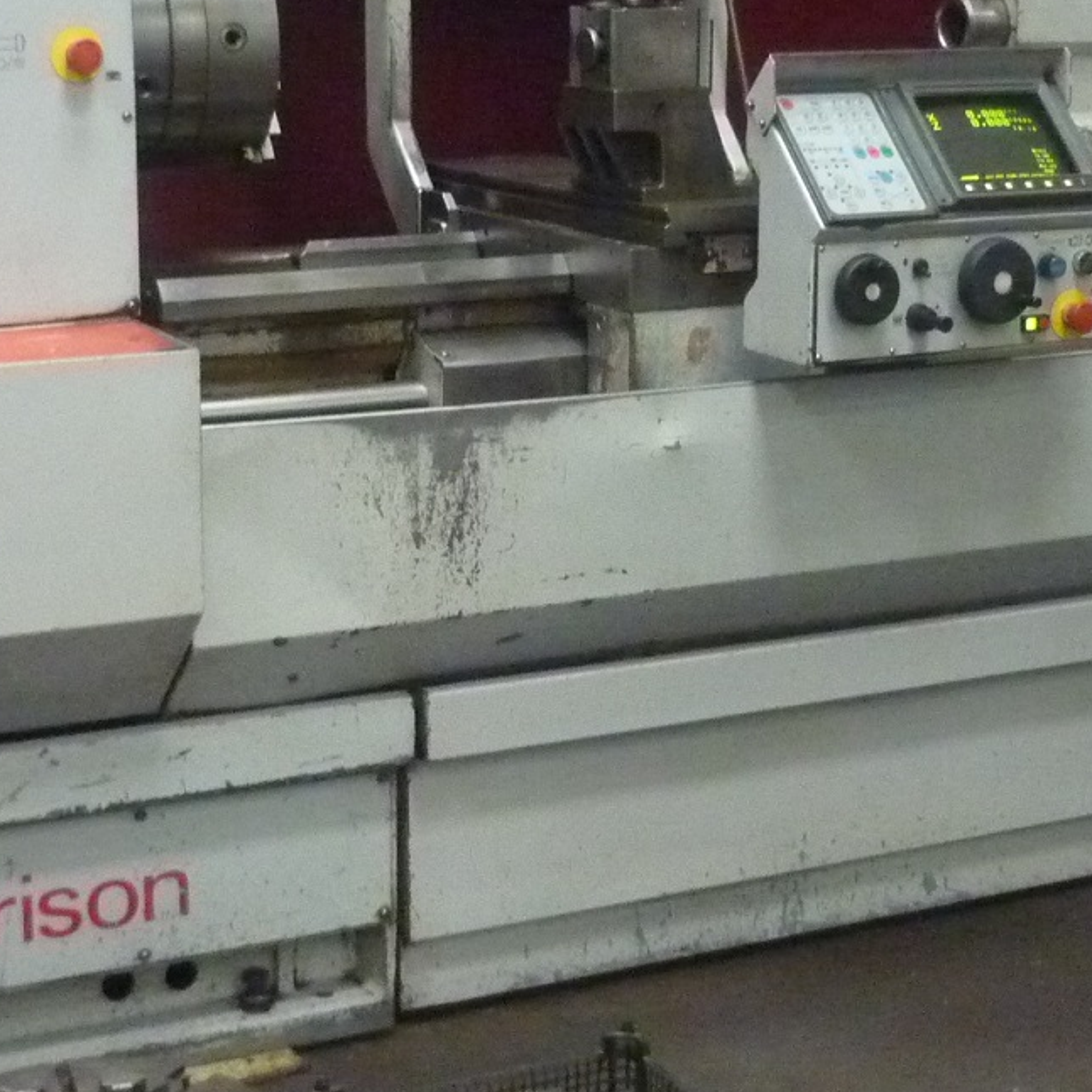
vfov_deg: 23.3
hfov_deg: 23.4
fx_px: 2641
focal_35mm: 74
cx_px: 494
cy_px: 486
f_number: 2.8
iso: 800
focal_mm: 5.5
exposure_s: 1/20
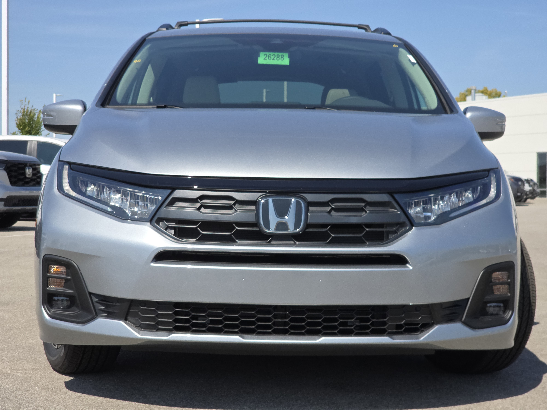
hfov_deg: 28.2
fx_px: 1090
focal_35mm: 69
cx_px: 274
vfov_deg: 21.3
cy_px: 205
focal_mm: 7.9
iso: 50
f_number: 2.4
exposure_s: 1/2198
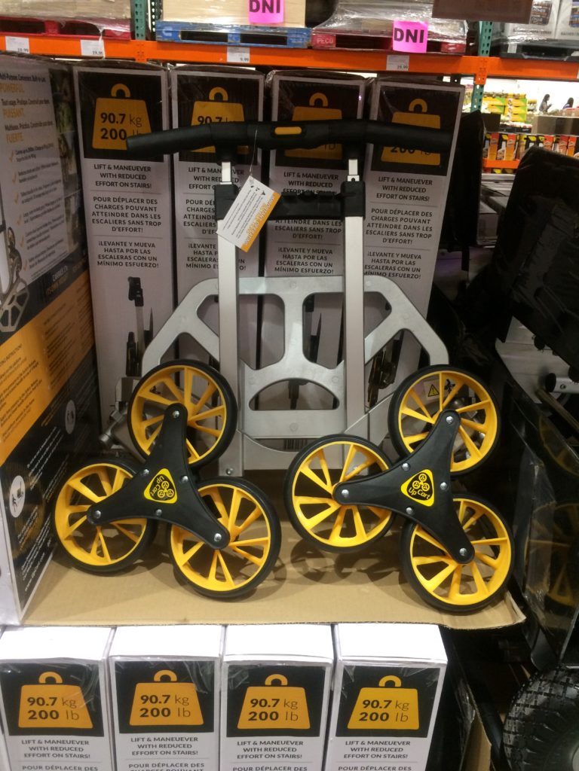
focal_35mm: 29
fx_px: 647
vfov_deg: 61.7
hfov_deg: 48.2
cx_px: 290
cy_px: 386
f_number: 2.2
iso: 125
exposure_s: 1/30
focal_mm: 4.15
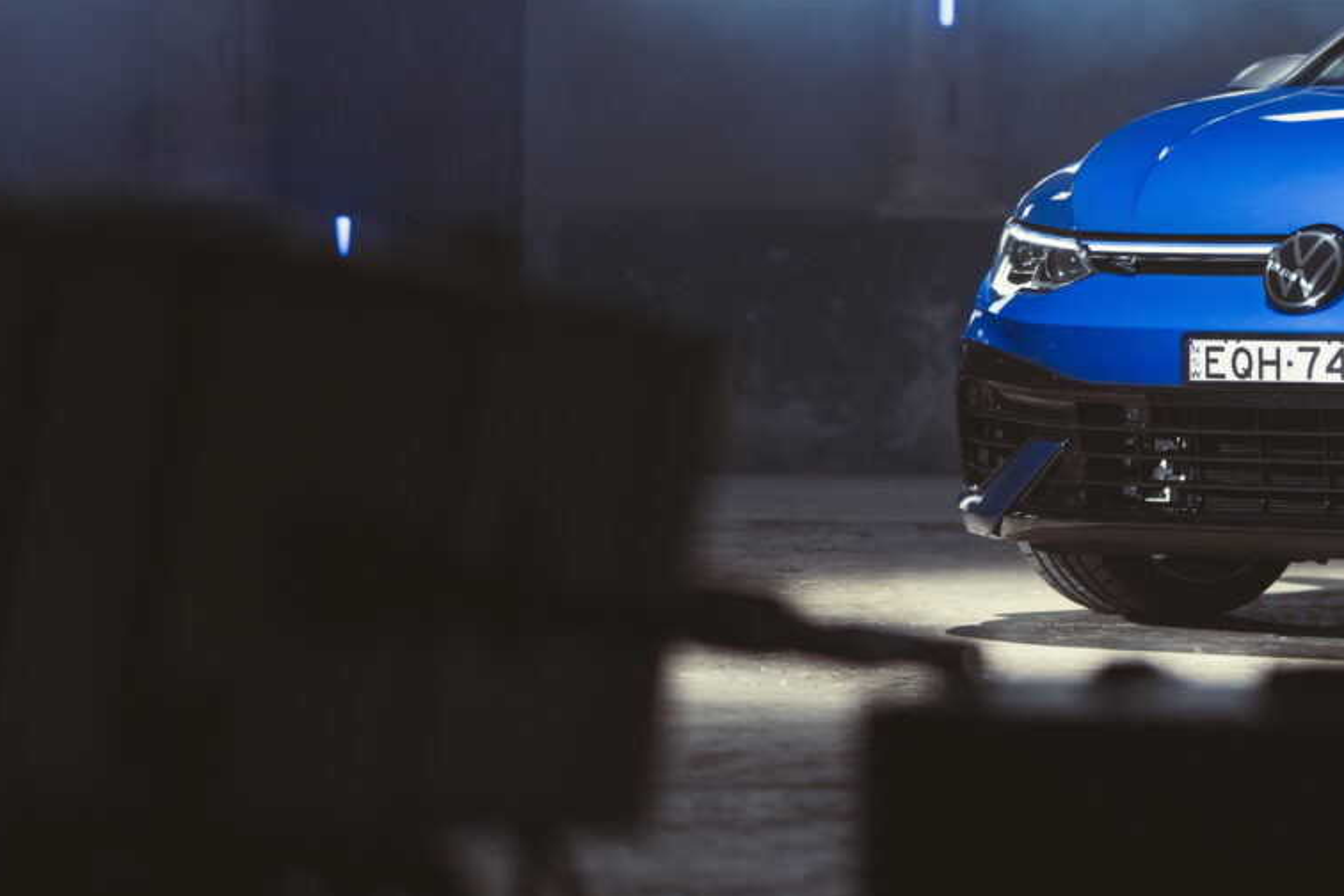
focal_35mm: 127
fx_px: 4741
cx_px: 1344
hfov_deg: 15.8
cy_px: 267
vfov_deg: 10.8
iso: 100
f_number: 1.8
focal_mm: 50
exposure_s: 1/125
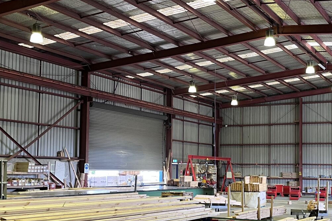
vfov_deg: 24.5
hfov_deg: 36.0
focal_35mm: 55
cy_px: 138
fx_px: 507
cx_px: 212
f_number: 1.6
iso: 100
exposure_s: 1/50
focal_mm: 5.1
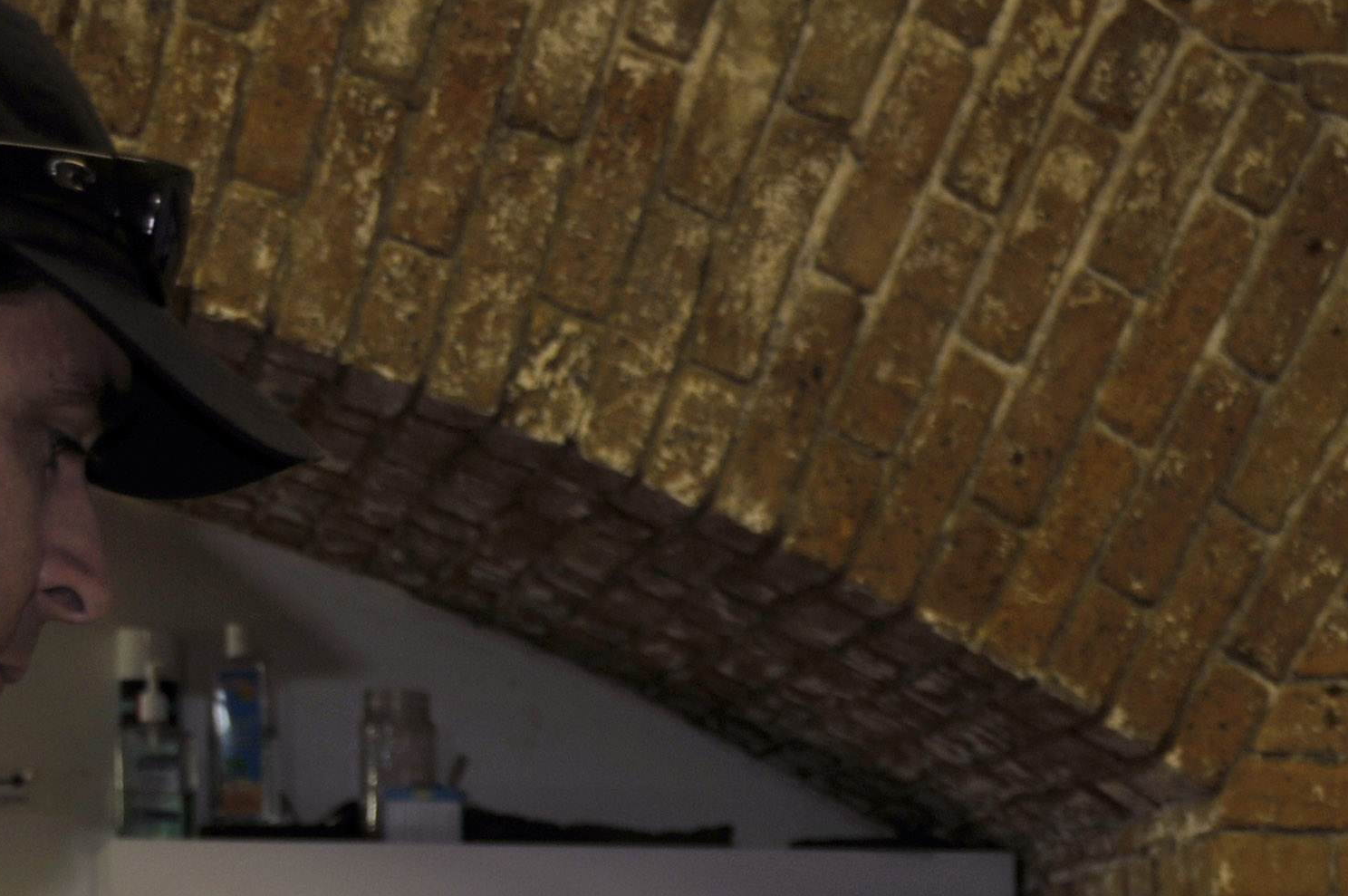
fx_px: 4526
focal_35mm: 121
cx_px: 1451
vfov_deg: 11.0
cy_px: 1230
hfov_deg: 16.5
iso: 200
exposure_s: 1/40
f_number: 4
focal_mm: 28
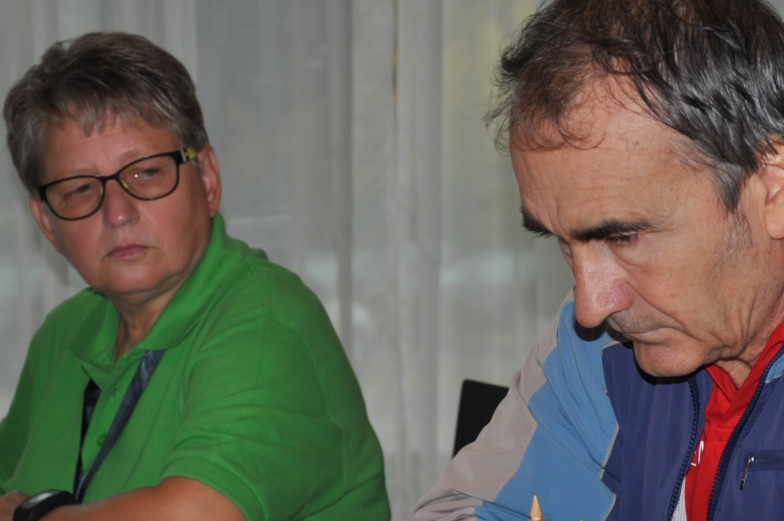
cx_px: 469
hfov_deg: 15.1
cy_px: 442
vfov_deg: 10.0
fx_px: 2958
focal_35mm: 136
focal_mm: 45
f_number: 4.8
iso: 250
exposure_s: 1/60
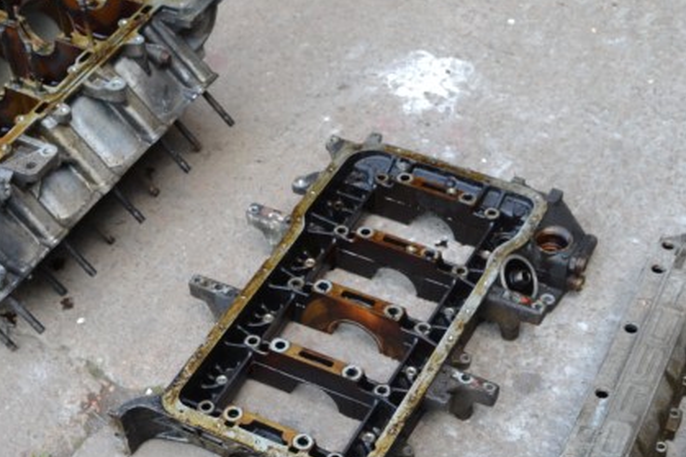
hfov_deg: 30.5
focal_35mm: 66
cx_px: 306
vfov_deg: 20.1
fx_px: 1257
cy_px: 435
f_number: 5.6
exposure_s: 1/125
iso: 360
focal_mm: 18
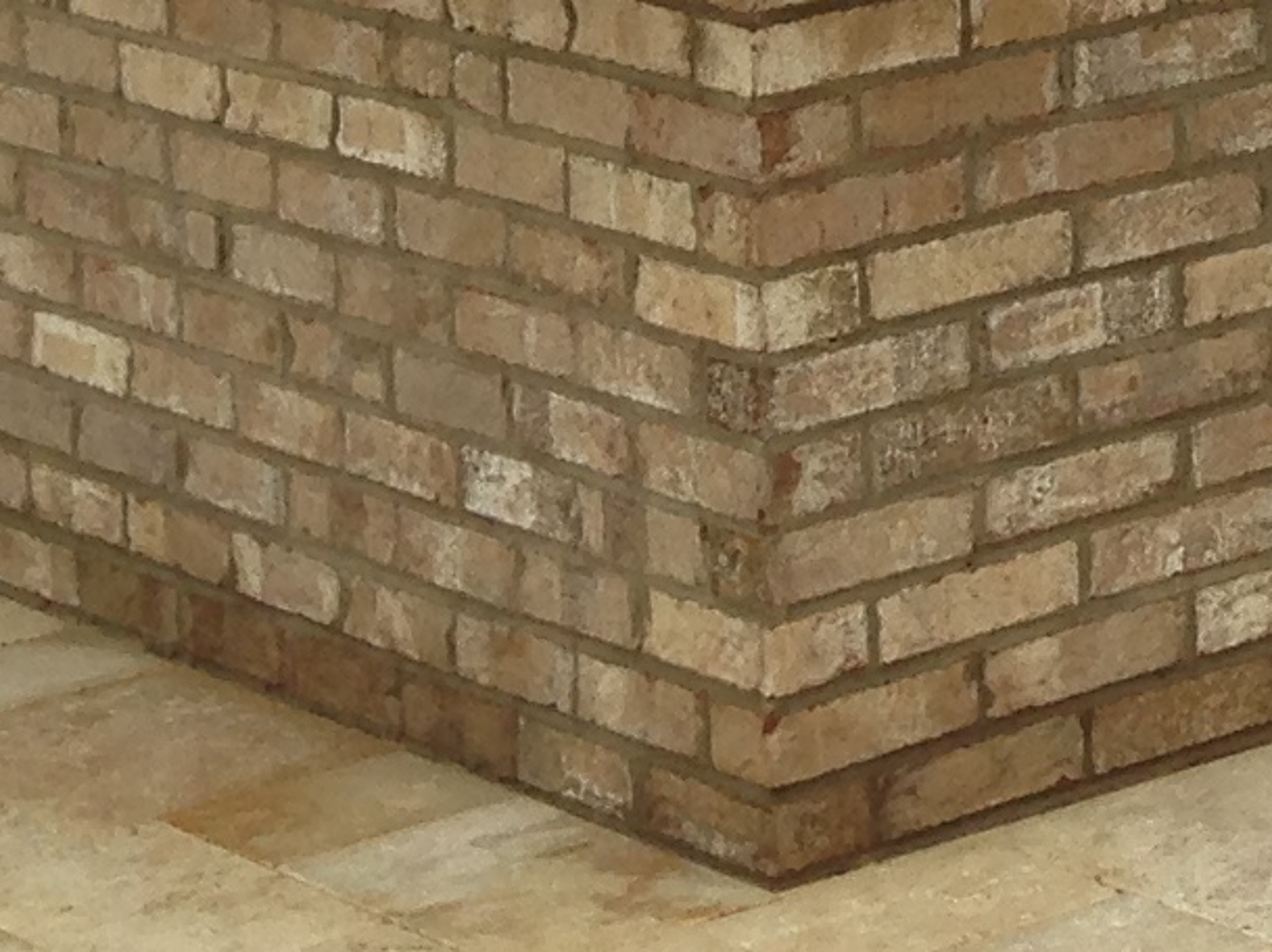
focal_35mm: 177
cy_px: -1336
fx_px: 6500
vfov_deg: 7.8
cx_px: 2245
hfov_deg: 10.5
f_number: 2.4
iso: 50
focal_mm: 4.13
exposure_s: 1/321
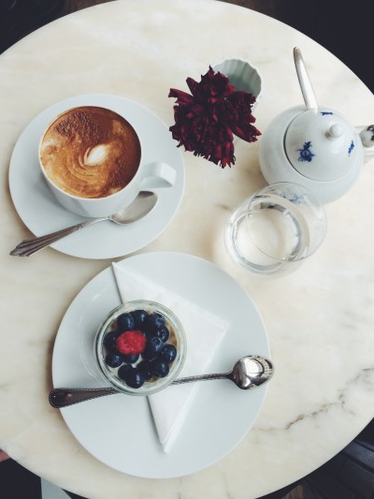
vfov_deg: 58.3
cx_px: 198
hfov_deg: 45.4
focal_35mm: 31
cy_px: 236
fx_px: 446
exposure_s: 1/120
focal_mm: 4.15
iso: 40
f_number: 2.2
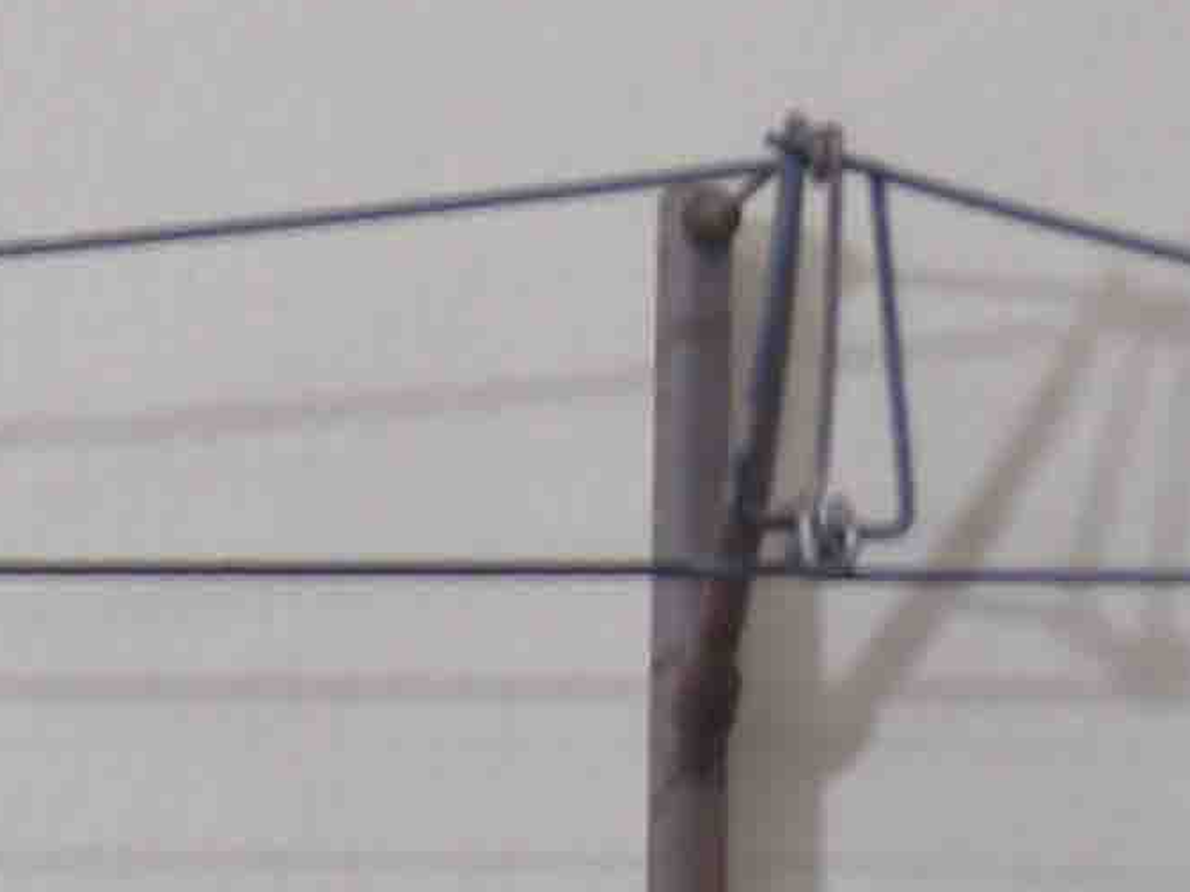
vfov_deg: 6.3
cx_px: -1858
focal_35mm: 237
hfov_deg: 7.7
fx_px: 8144
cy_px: 837
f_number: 3.9
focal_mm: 7.25
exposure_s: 1/8
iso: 64
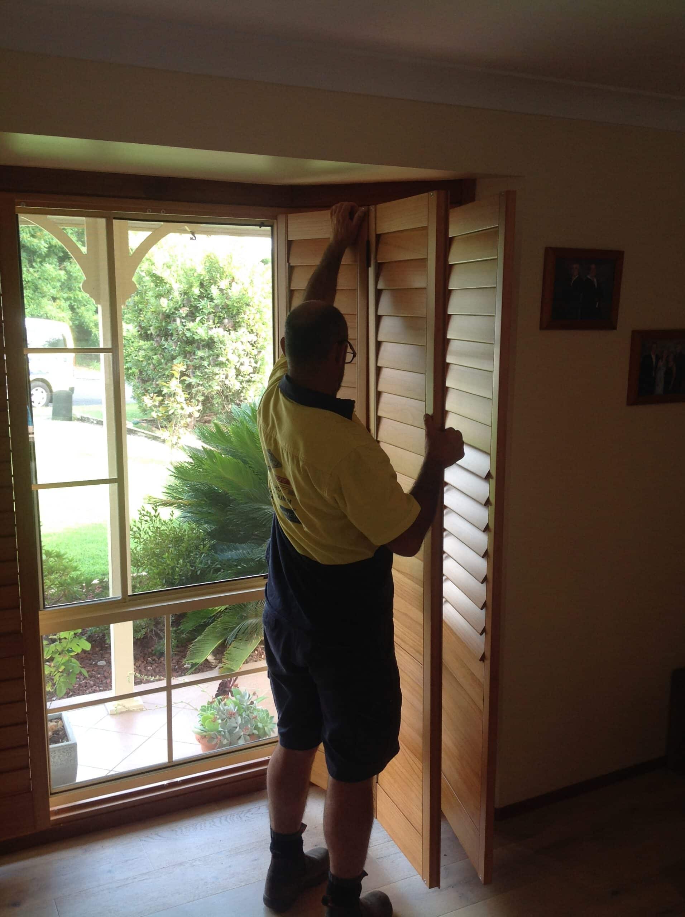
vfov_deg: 52.7
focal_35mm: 35
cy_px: 458
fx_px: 926
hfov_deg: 40.6
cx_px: 342
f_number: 2.4
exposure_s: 1/60
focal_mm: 4.28
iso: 64
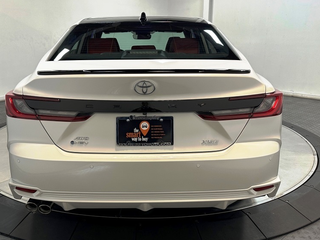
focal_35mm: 33
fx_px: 305
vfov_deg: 42.9
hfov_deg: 55.2
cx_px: 142
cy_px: 128
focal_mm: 6.86
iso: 200
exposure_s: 1/60
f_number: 1.78
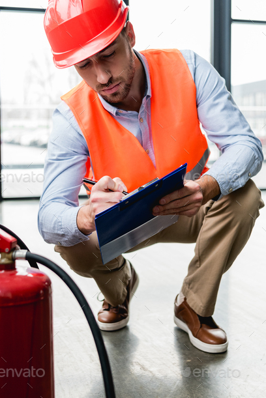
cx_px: 111
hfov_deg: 24.6
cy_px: 172
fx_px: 609
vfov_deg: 36.2
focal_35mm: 55
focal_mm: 38
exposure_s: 1/125
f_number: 2.8
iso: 800
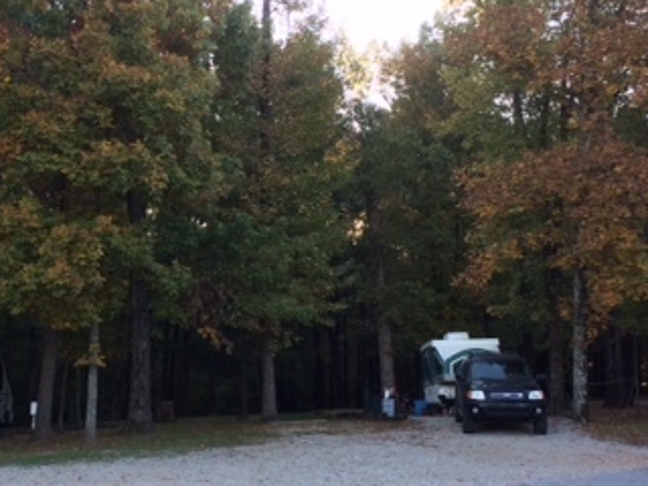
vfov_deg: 25.2
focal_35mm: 58
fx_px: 1086
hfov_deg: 33.1
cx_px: 255
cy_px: 279
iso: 40
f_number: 2.2
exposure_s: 1/120
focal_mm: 4.15
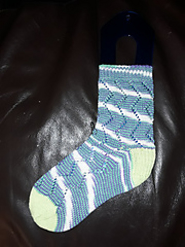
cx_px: 92
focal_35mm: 27
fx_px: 192
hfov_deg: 51.4
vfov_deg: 65.3
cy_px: 124
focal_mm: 2.91
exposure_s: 1/33
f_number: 1.9
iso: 50
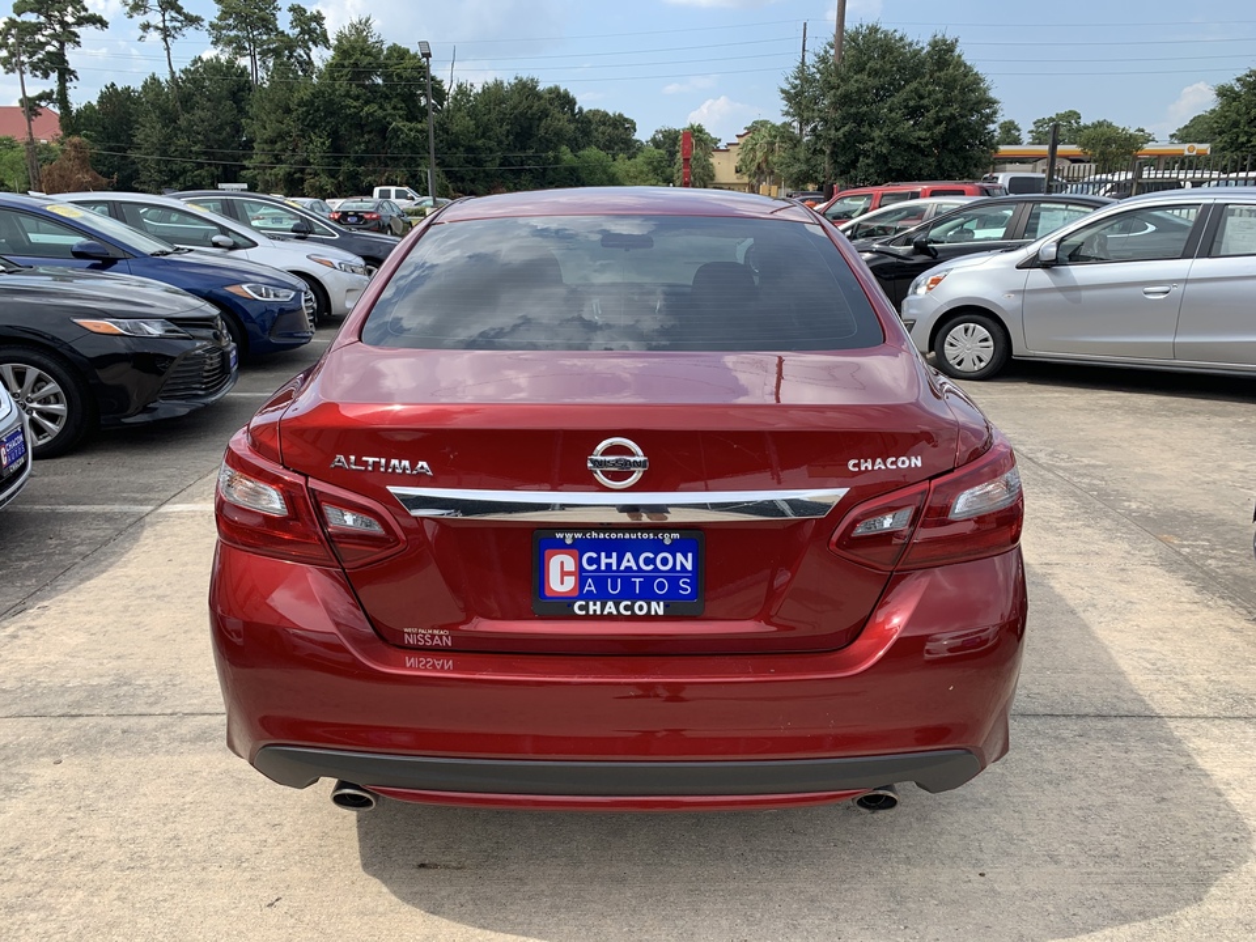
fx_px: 943
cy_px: 471
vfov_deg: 53.1
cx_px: 628
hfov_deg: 67.3
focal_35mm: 26
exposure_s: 1/1149
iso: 25
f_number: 1.8
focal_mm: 4.25
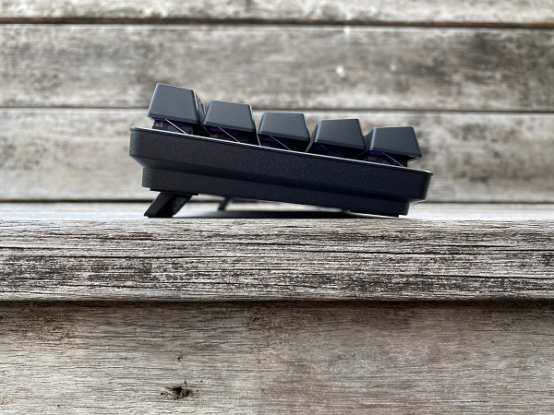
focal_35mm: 26
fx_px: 416
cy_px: 208
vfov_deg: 53.1
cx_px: 277
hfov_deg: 67.3
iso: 32
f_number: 1.8
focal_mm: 4.25
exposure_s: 1/215
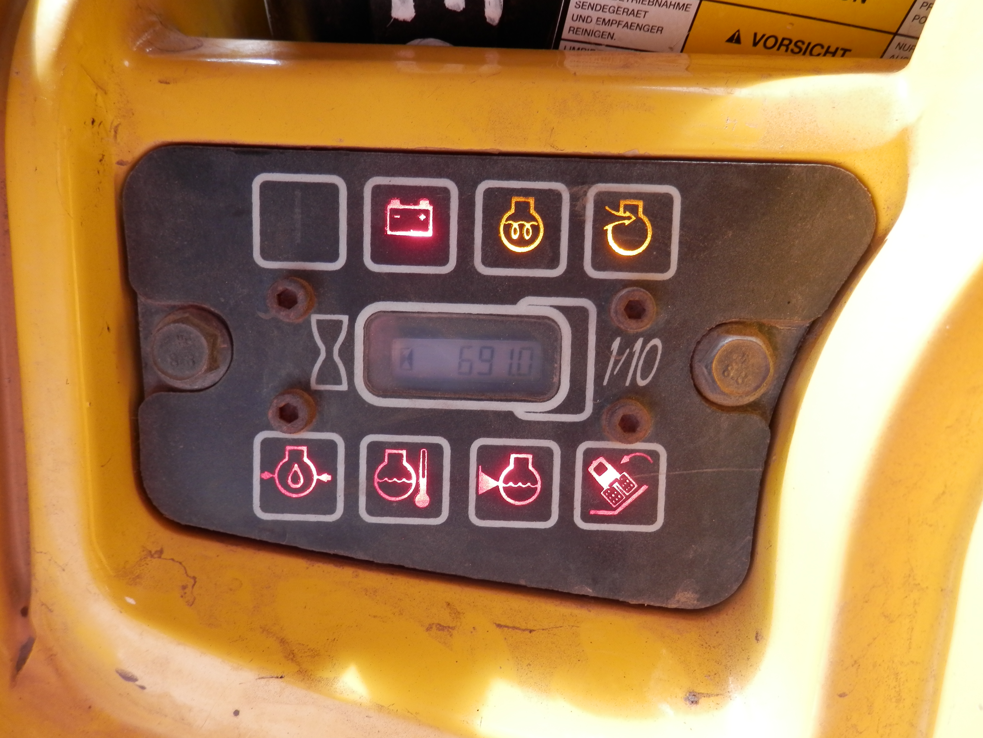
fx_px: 710
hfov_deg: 69.4
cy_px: 369
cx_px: 492
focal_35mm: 25
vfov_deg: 54.9
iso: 80
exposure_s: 1/40
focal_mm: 4.5
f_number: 3
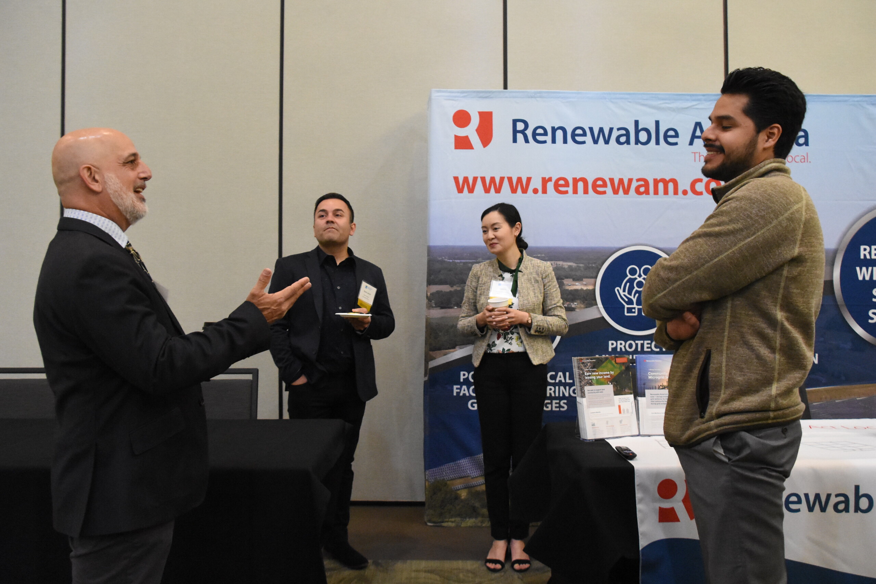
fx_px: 767
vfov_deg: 41.7
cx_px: 438
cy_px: 292
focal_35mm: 32
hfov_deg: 59.5
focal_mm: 21
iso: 6400
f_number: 4.5
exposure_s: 1/100
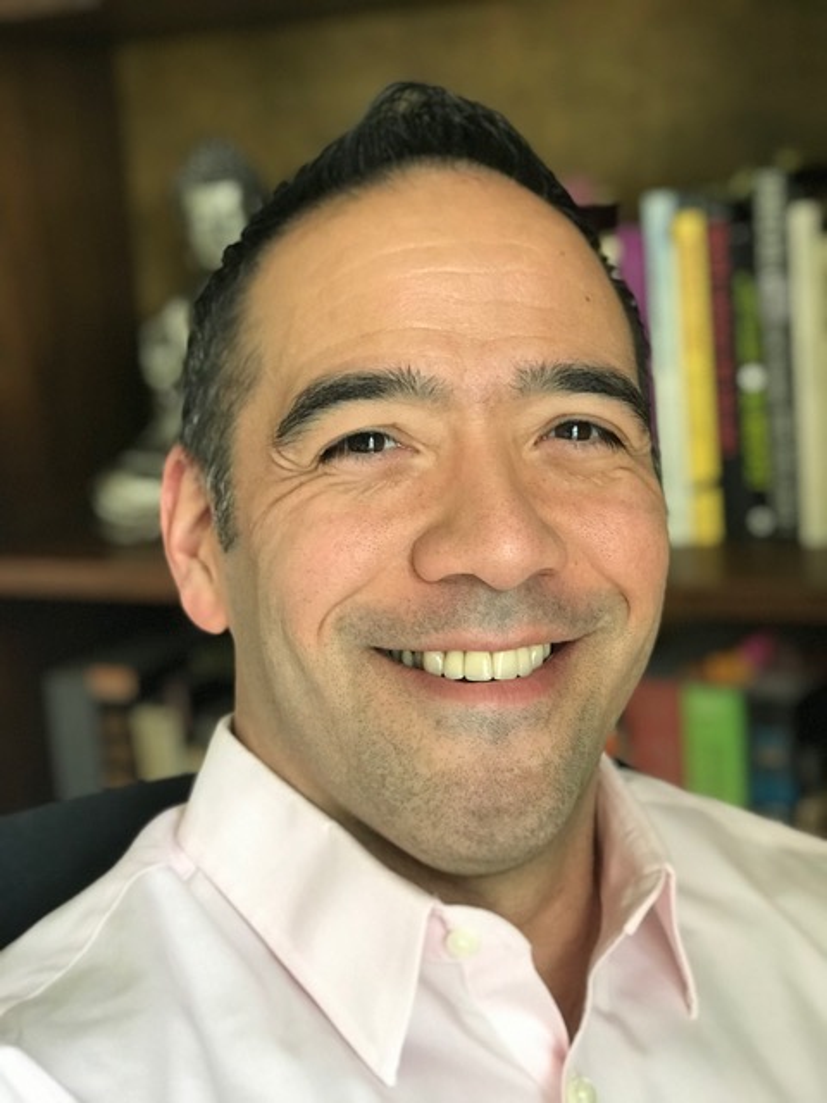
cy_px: 552
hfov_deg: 25.7
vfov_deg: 33.8
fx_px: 1816
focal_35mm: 57
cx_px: 414
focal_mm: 6.6
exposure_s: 1/60
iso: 200
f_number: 2.8
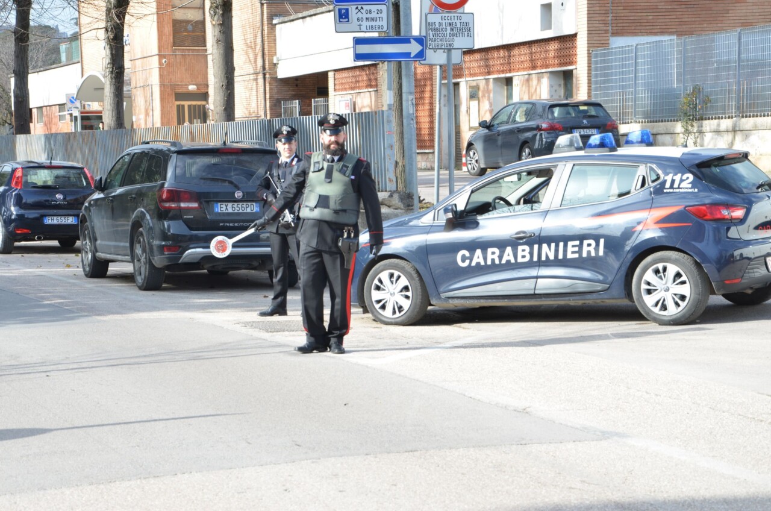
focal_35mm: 99
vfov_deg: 13.8
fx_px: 2116
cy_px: 256
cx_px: 386
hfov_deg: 20.7
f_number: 8
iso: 100
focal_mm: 66
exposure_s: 1/60
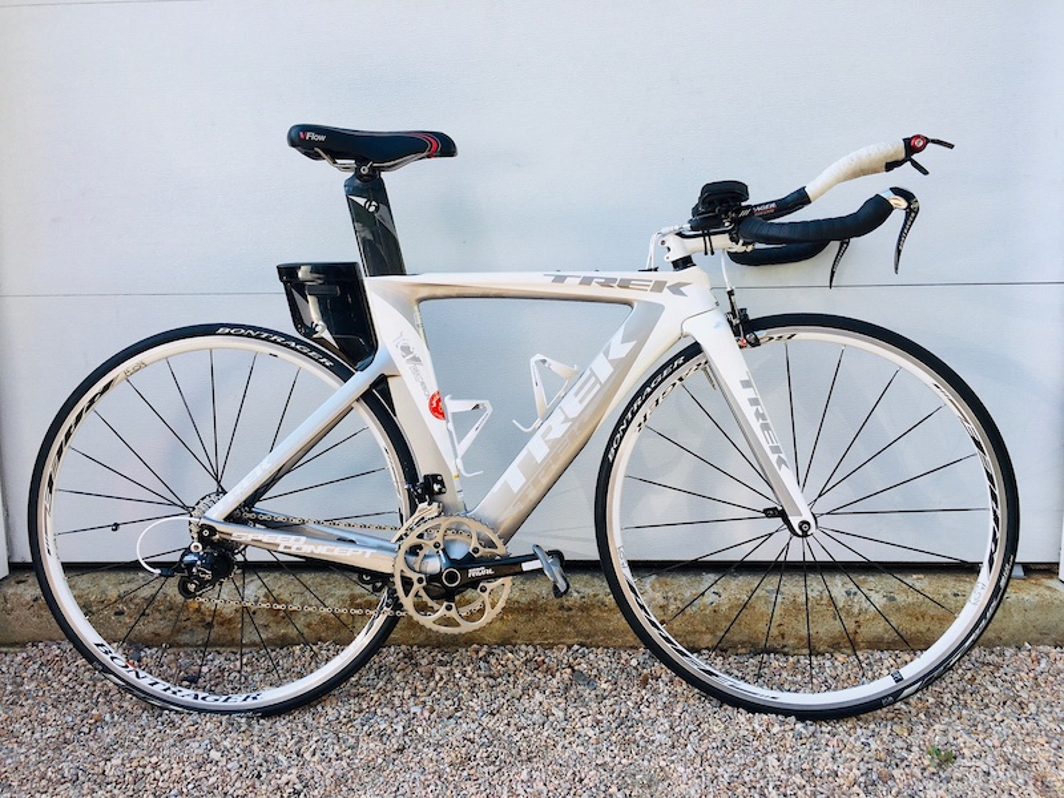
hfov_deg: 61.7
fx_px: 891
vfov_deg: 48.2
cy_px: 399
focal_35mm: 29
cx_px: 532
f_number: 2.2
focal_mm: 4.15
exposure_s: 1/396
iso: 25
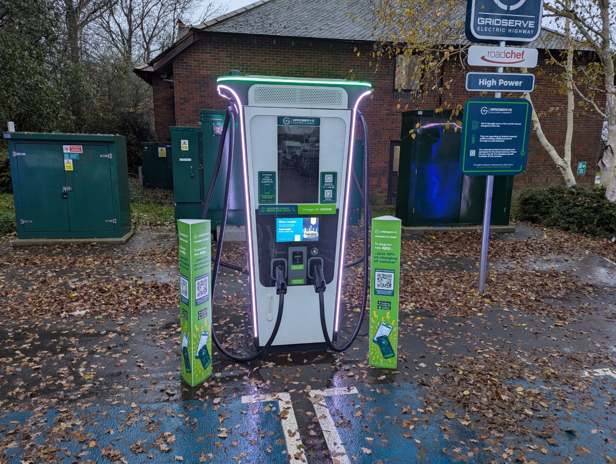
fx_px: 428
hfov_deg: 71.5
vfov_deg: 56.9
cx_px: 308
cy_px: 232
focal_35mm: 24
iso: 41
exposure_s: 1/33.6
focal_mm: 6.81
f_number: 1.85
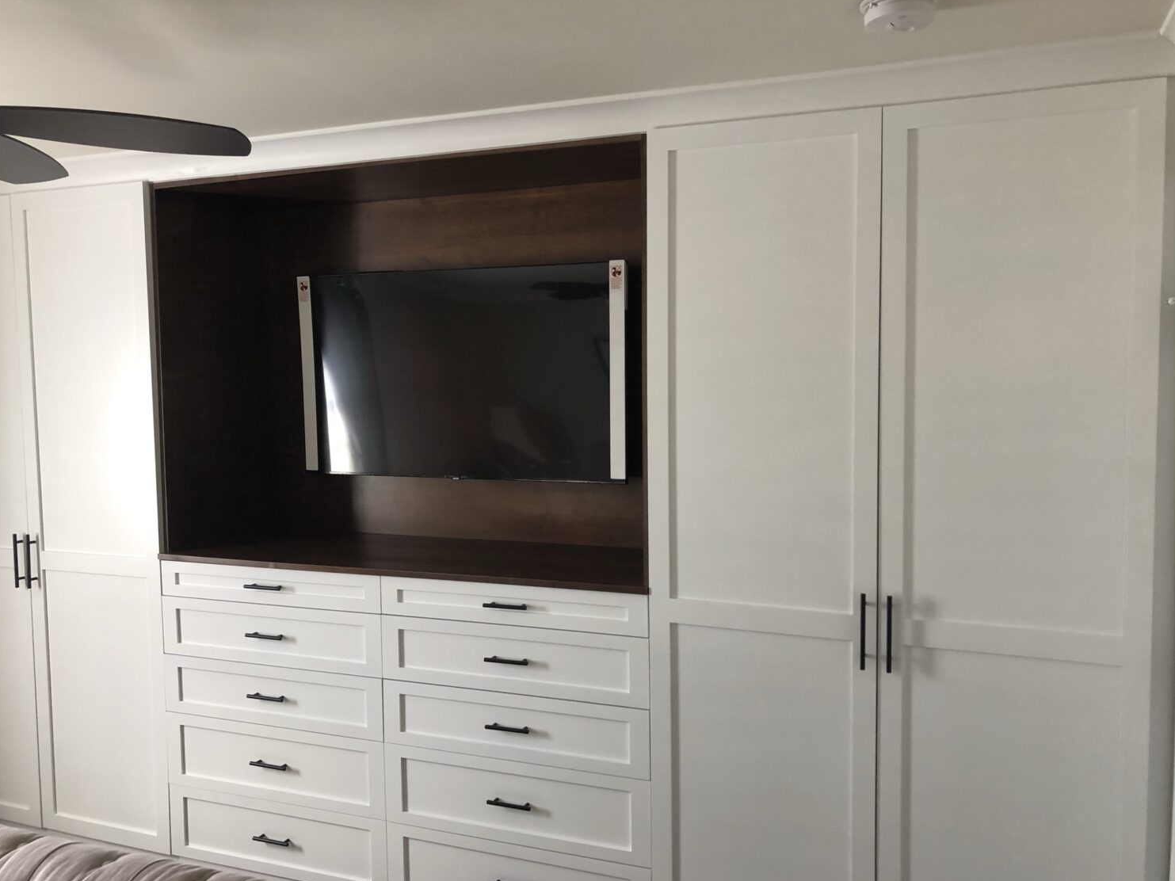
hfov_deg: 61.7
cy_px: 440
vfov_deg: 48.2
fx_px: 984
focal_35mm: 29
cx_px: 603
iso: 32
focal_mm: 3.99
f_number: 1.8
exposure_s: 1/30
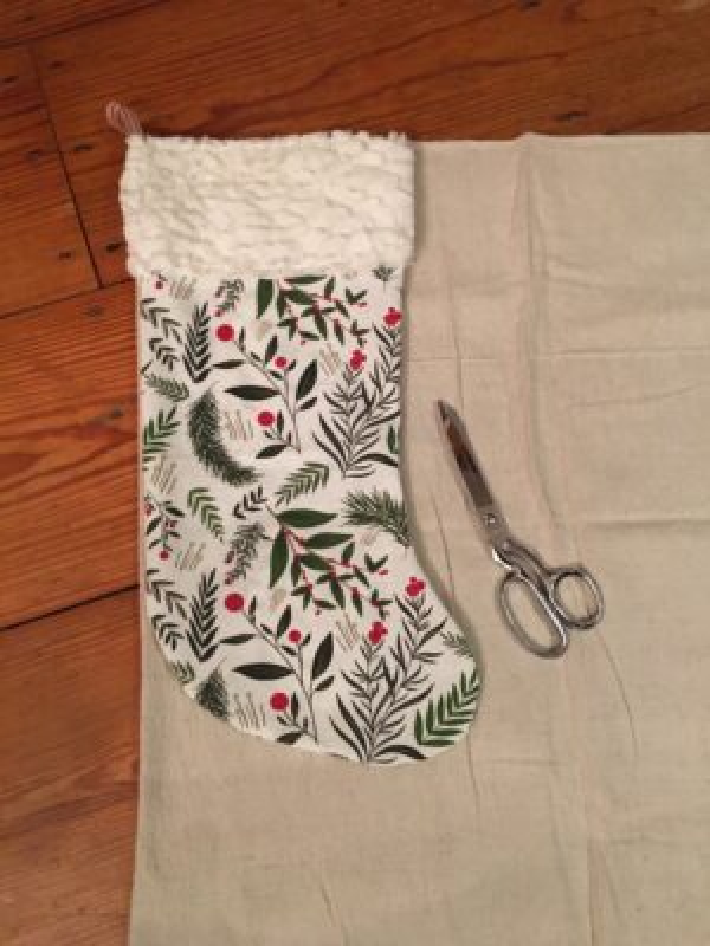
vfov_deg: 61.7
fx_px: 793
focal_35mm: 29
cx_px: 355
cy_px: 473
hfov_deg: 48.2
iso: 50
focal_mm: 4.15
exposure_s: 1/4
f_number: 2.2
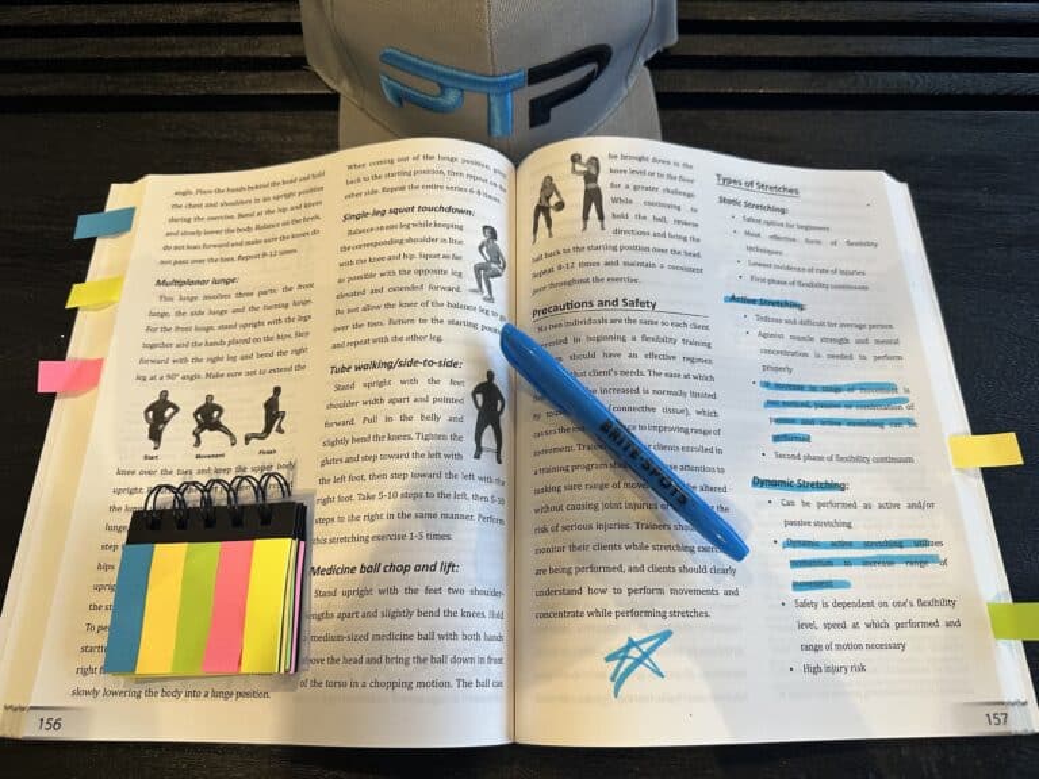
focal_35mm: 24
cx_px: 520
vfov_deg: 56.8
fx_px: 720
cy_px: 390
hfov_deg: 71.6
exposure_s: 1/60
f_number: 1.78
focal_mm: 6.86
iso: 125
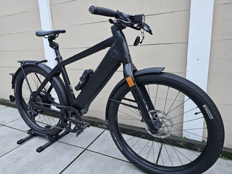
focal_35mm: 23
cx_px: 116
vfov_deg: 58.9
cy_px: 87
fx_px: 154
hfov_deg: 73.9
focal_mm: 6.3
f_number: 1.7
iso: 400
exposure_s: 1/100
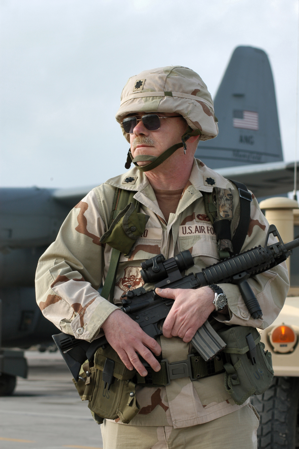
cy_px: 224
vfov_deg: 19.5
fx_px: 1310
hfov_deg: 13.0
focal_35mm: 105
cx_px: 150
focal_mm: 70
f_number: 7.1
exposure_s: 1/200
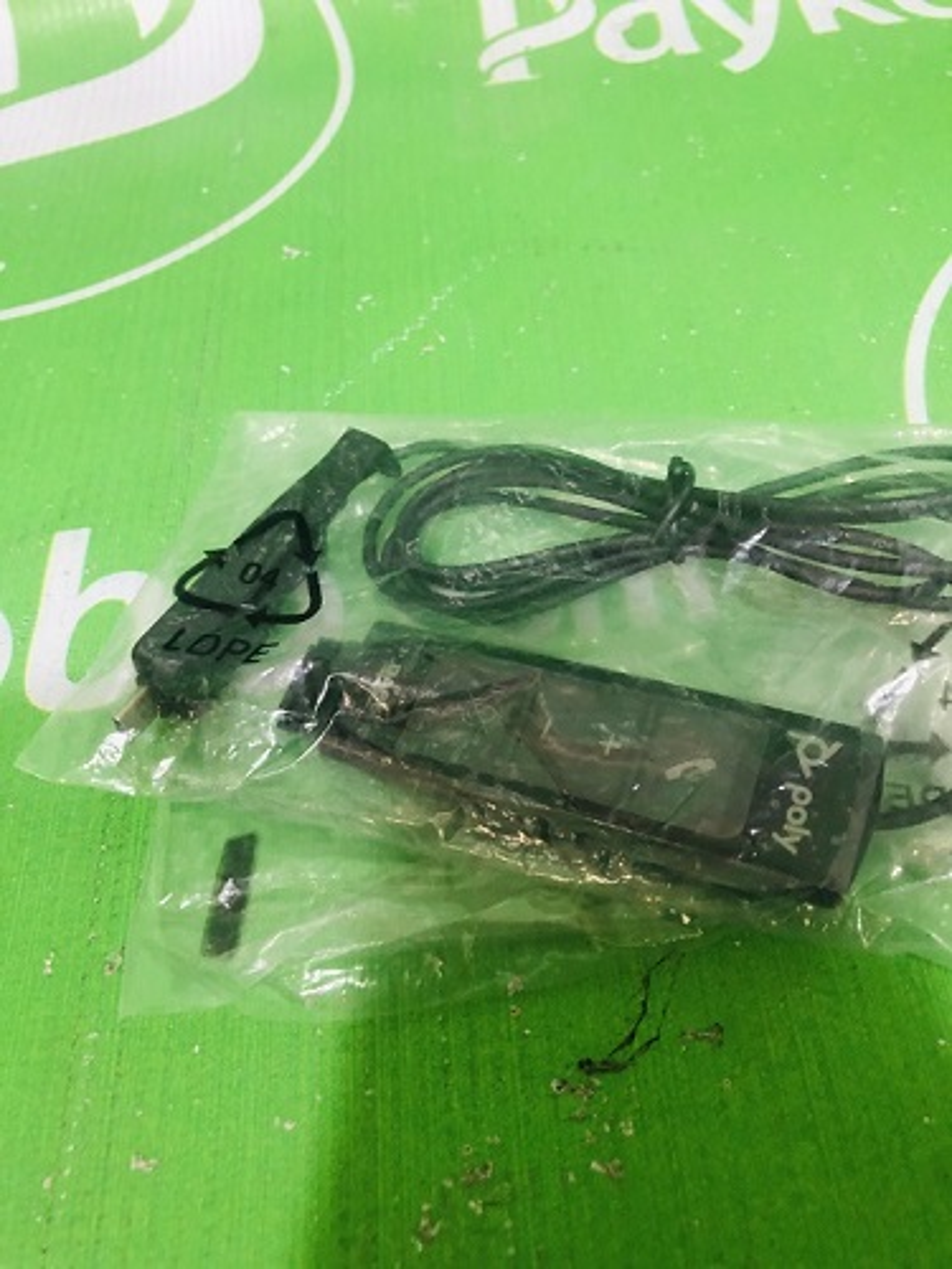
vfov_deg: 63.4
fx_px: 1027
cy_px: 634
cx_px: 476
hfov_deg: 49.7
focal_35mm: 28
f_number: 1.8
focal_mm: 3.99
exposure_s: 1/9
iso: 100
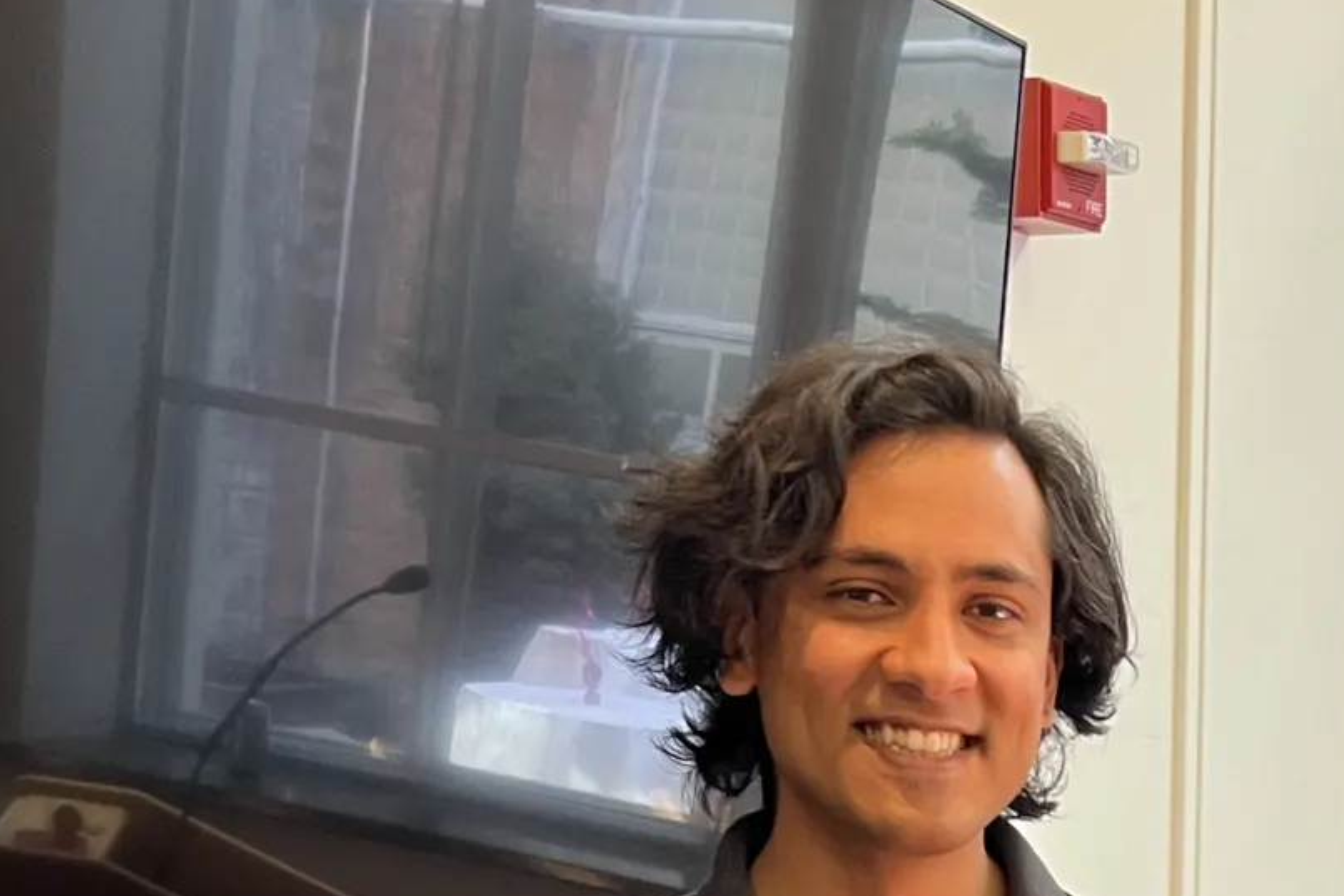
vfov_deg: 14.8
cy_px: 1321
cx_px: 1227
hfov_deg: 23.0
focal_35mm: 86
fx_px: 3211
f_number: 1.5
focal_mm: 5.7
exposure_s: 1/60
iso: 125
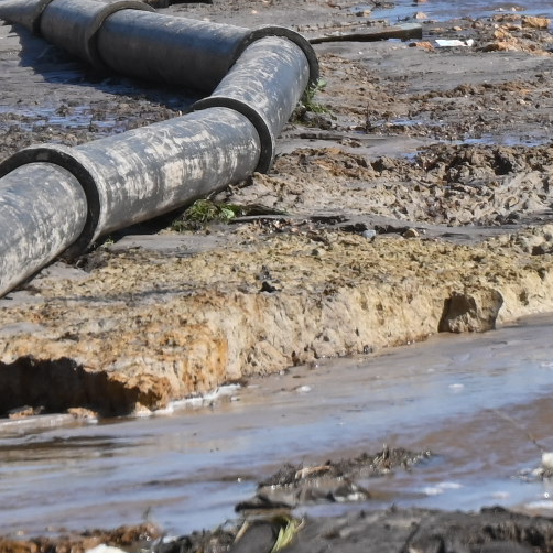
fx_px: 12652
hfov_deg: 2.5
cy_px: 58
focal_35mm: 700
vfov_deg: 2.5
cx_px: 272
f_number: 6.3
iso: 250
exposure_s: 1/1600
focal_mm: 140
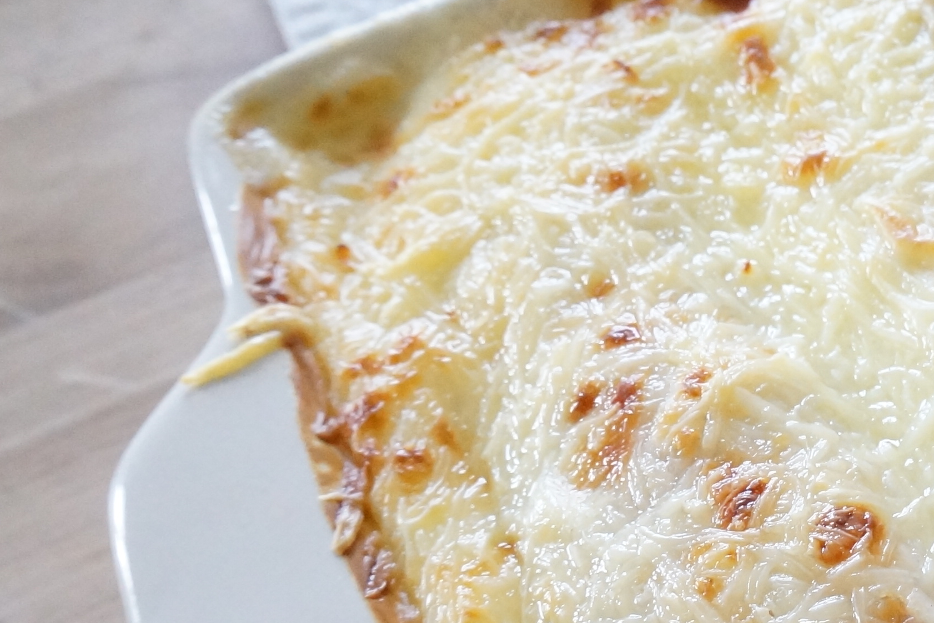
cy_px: 285
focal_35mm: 70
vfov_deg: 19.5
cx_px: 1095
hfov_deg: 26.0
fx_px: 1816
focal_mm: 16
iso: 3200
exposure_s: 1/80
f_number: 7.1
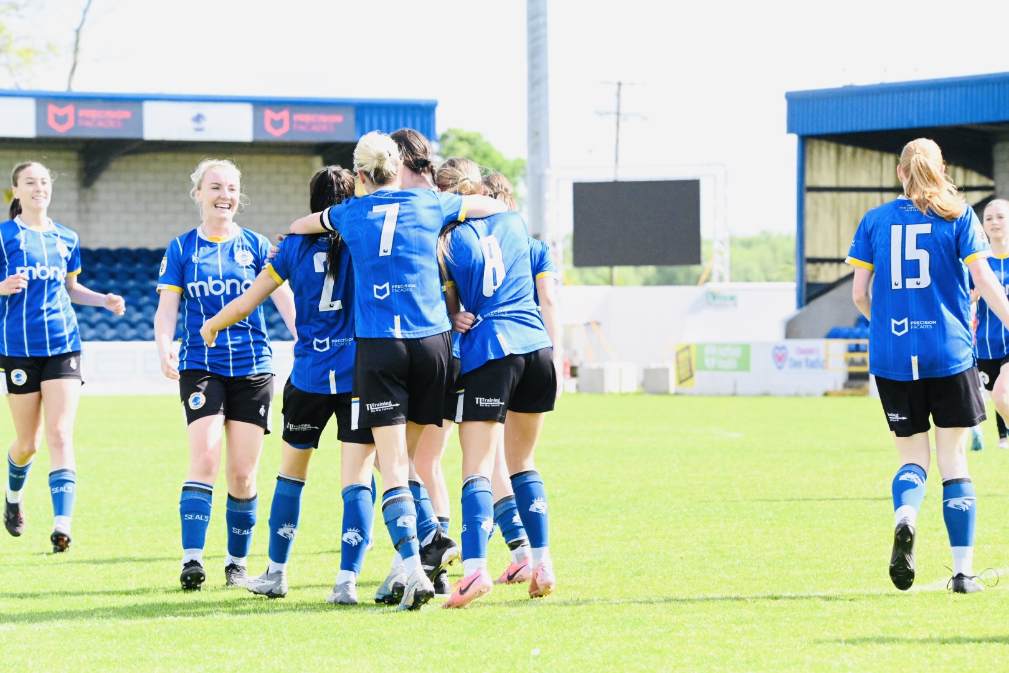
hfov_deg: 9.8
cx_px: 504
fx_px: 5885
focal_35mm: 210
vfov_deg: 6.5
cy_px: 336
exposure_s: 1/8000
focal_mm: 210
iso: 10000
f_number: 7.1
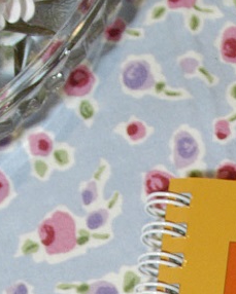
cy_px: 682
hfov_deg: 7.3
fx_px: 1836
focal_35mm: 210
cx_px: 317
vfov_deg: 8.5
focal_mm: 29
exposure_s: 1/25
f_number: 3.5
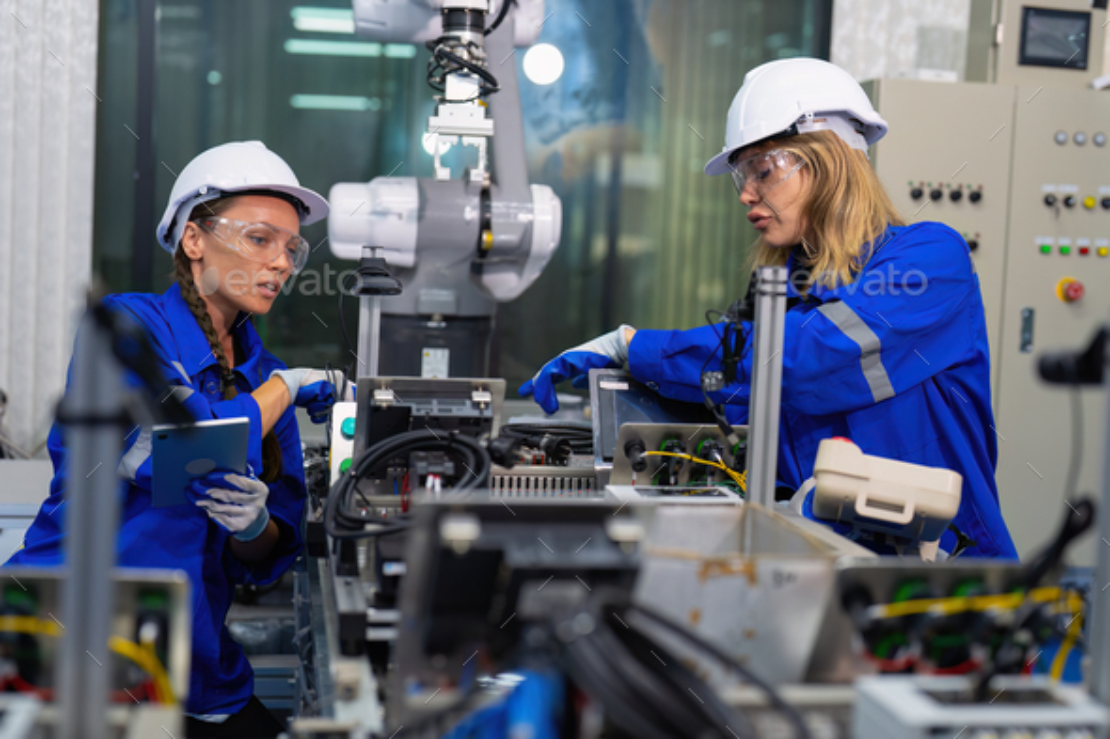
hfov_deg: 39.6
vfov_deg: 27.0
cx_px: 555
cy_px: 370
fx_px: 1541
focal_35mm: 50
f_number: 2
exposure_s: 1/200
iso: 500
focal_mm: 50
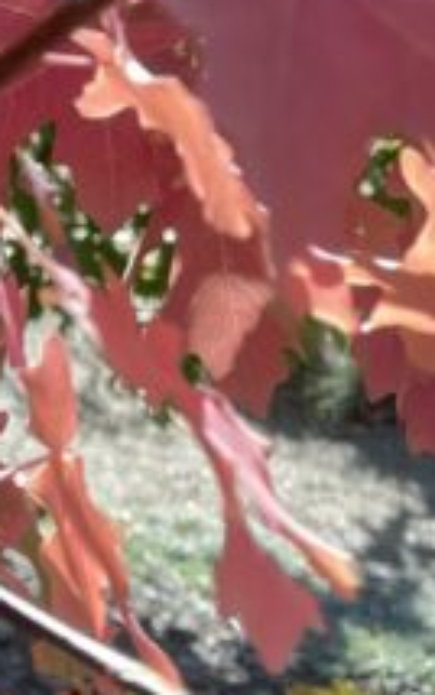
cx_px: -649
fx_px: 2273
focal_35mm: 120
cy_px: 479
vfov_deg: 17.3
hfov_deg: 9.6
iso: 32
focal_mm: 4.2
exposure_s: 1/341
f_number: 1.6
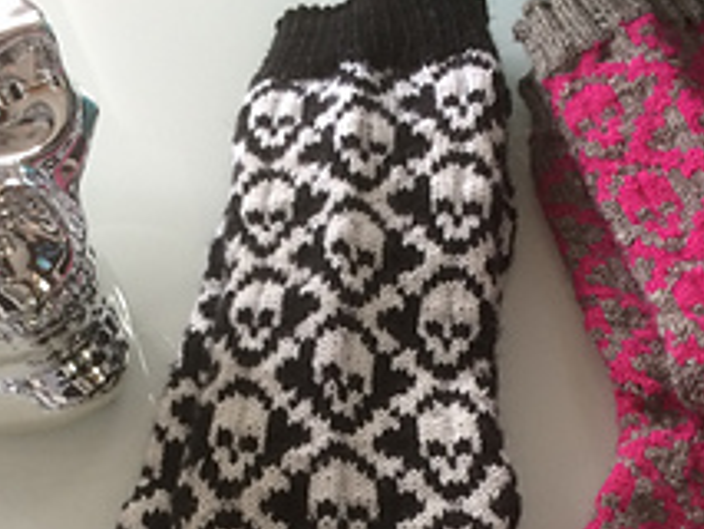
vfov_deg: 20.9
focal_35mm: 68
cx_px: 370
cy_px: 527
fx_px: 1384
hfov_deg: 28.5
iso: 80
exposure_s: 1/30
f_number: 2.2
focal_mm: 4.15
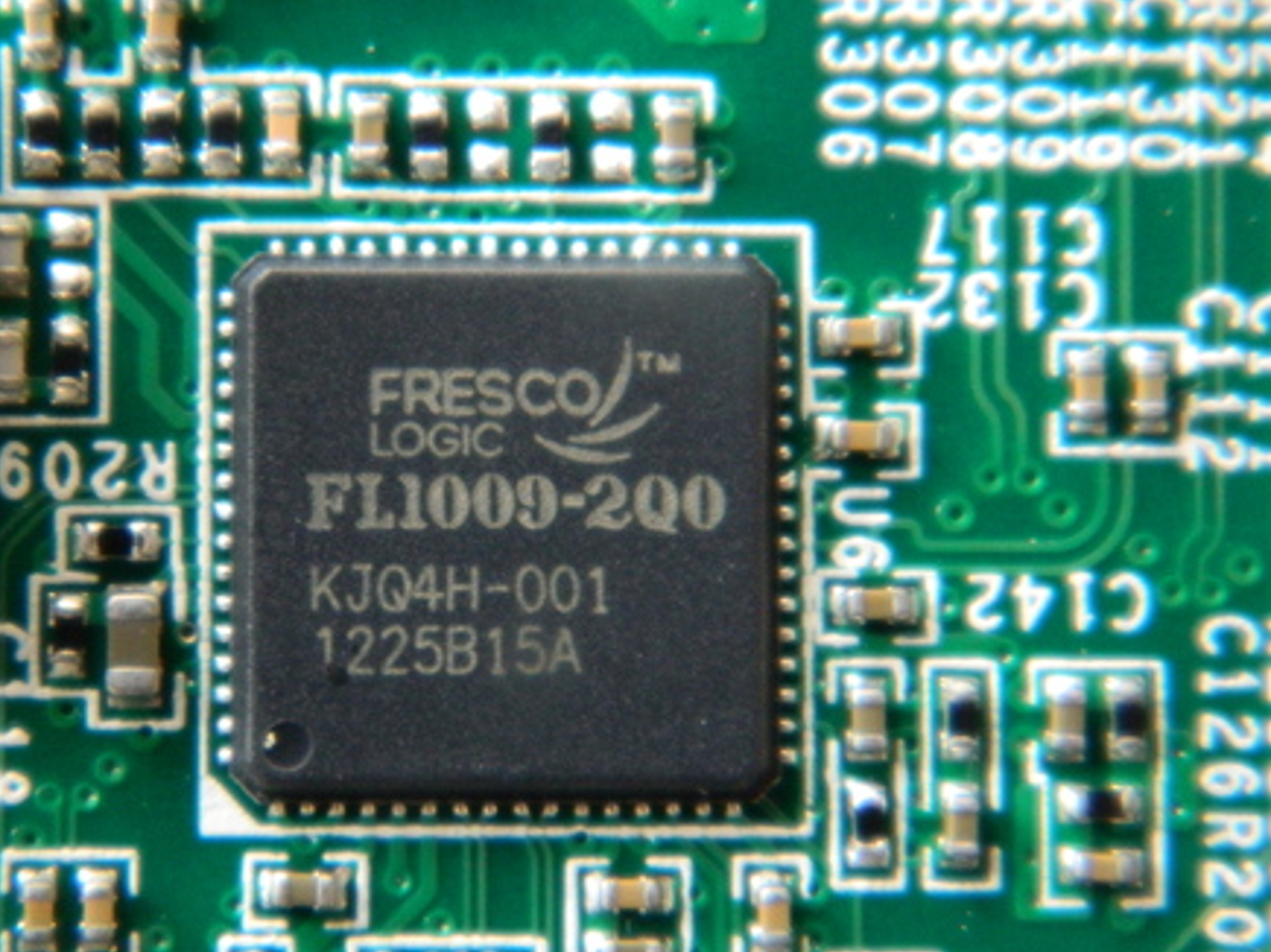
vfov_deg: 8.3
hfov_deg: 11.1
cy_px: 517
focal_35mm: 178
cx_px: 491
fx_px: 6534
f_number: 4.7
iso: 400
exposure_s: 1/10
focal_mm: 23.2
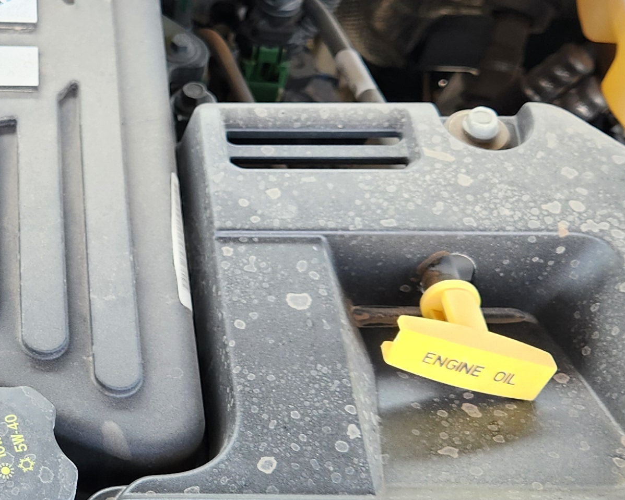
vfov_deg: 20.4
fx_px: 1388
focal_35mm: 75
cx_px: -54
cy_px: 273
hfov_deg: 23.8
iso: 80
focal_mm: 5.4
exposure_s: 1/180
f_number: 1.8
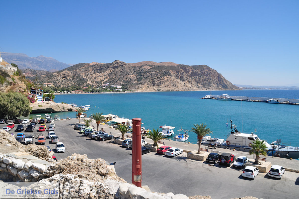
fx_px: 224
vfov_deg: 47.8
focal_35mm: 27
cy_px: 100
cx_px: 150
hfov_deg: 67.4
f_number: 9
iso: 200
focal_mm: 18
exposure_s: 1/500
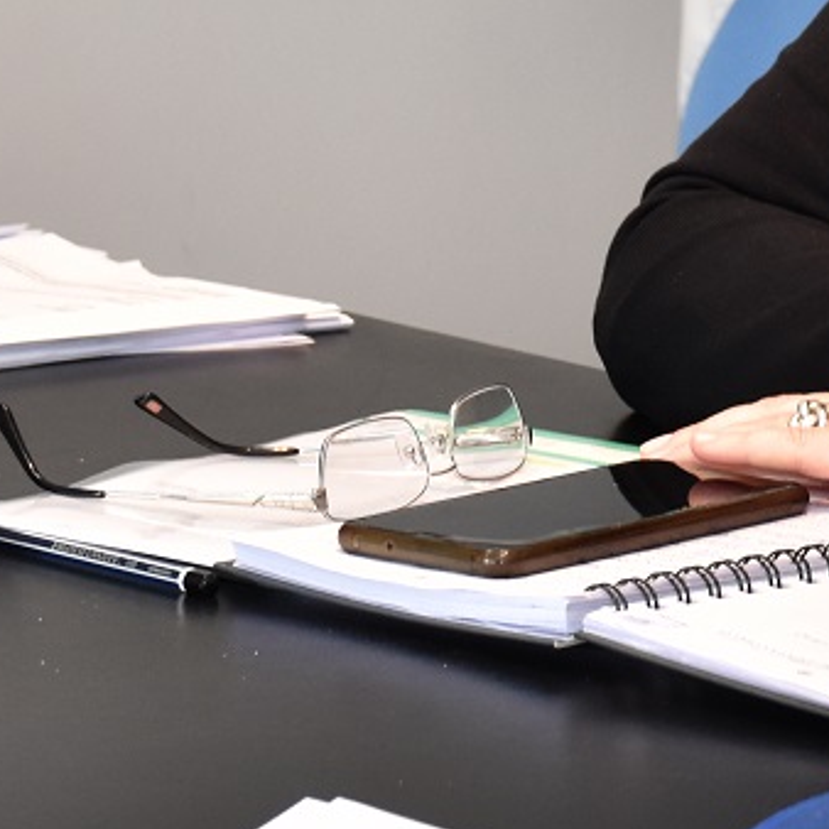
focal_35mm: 198
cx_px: 1136
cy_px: -172
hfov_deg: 8.7
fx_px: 5362
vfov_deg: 8.7
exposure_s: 1/40
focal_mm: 35
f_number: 7.1
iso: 800
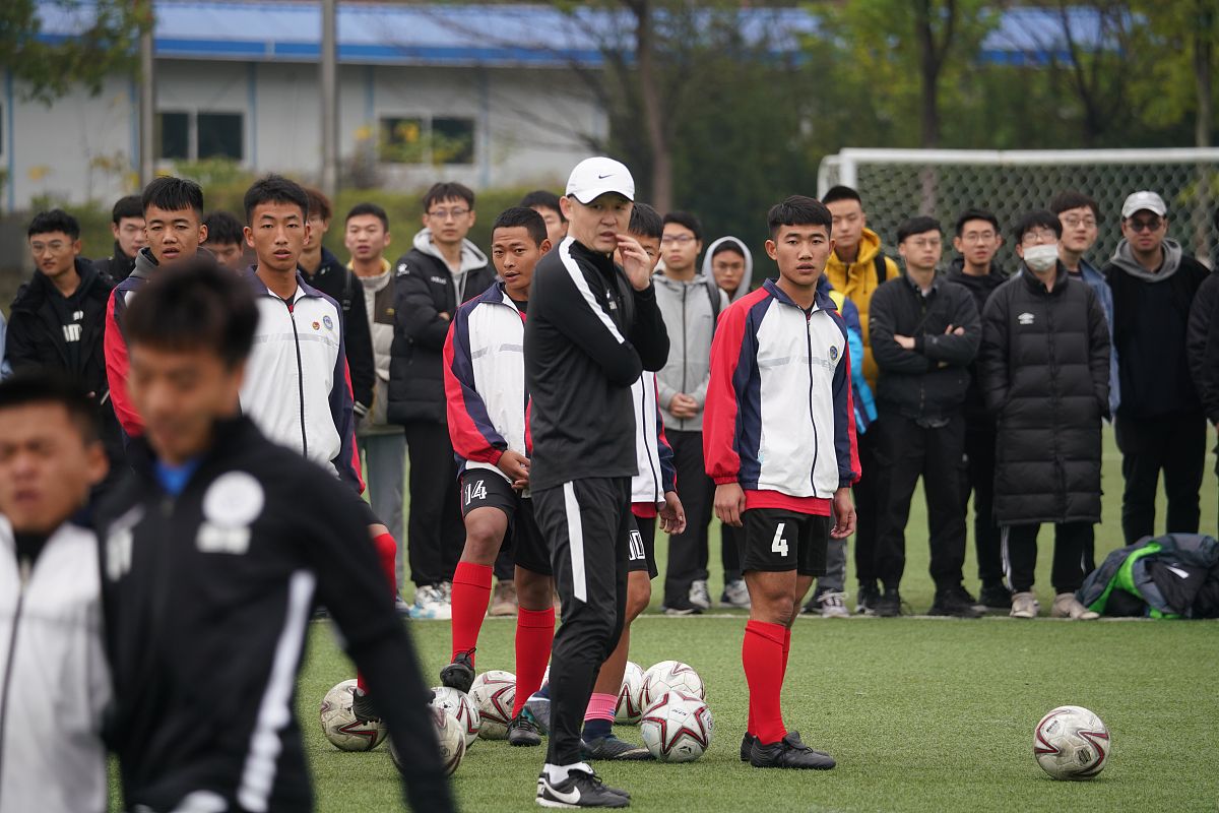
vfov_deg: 4.5
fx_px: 10347
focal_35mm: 306
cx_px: 610
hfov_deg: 6.7
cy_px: 406
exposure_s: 1/400
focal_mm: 305.6
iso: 640
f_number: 6.3
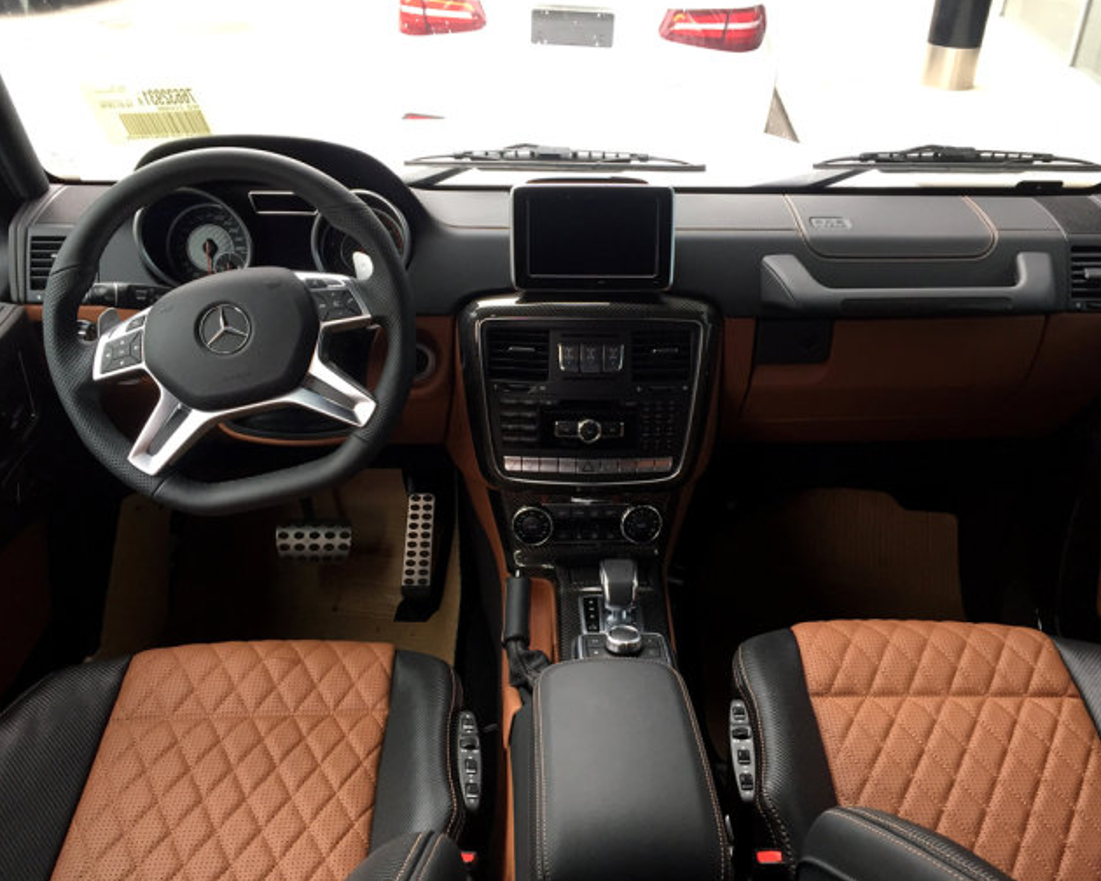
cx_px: 571
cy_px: 445
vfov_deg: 47.1
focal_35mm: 31
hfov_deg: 57.2
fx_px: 1010
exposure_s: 1/40
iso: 32
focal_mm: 4.15
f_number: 2.2
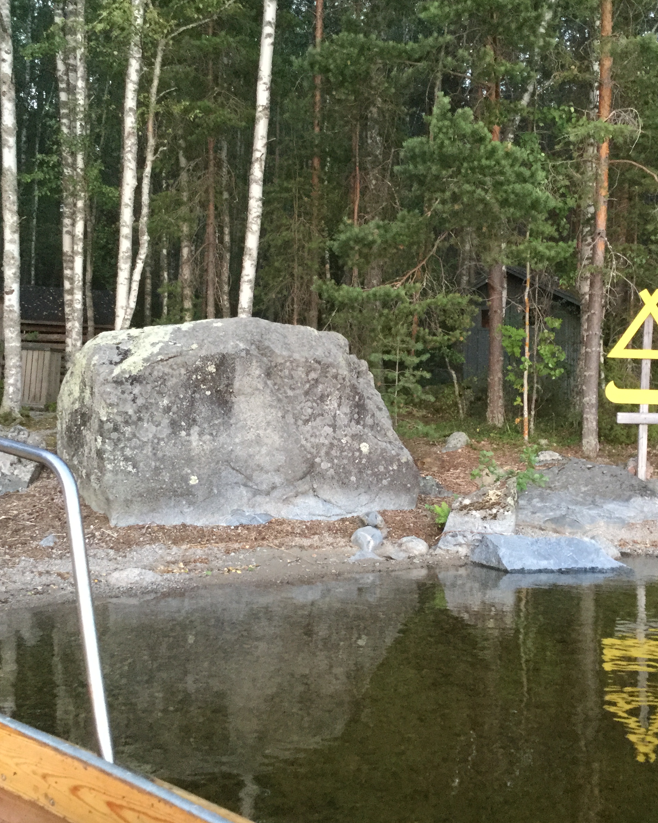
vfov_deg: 44.8
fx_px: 998
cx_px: 388
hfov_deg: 36.4
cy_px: 406
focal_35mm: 41
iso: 160
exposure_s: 1/33
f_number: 2.4
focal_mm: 3.3
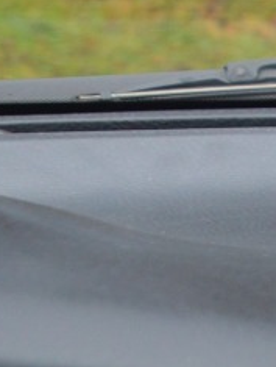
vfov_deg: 11.0
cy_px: 250
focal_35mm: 179
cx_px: 1095
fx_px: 1898
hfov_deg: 6.6
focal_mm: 18
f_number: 4.5
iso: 400
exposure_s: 1/80
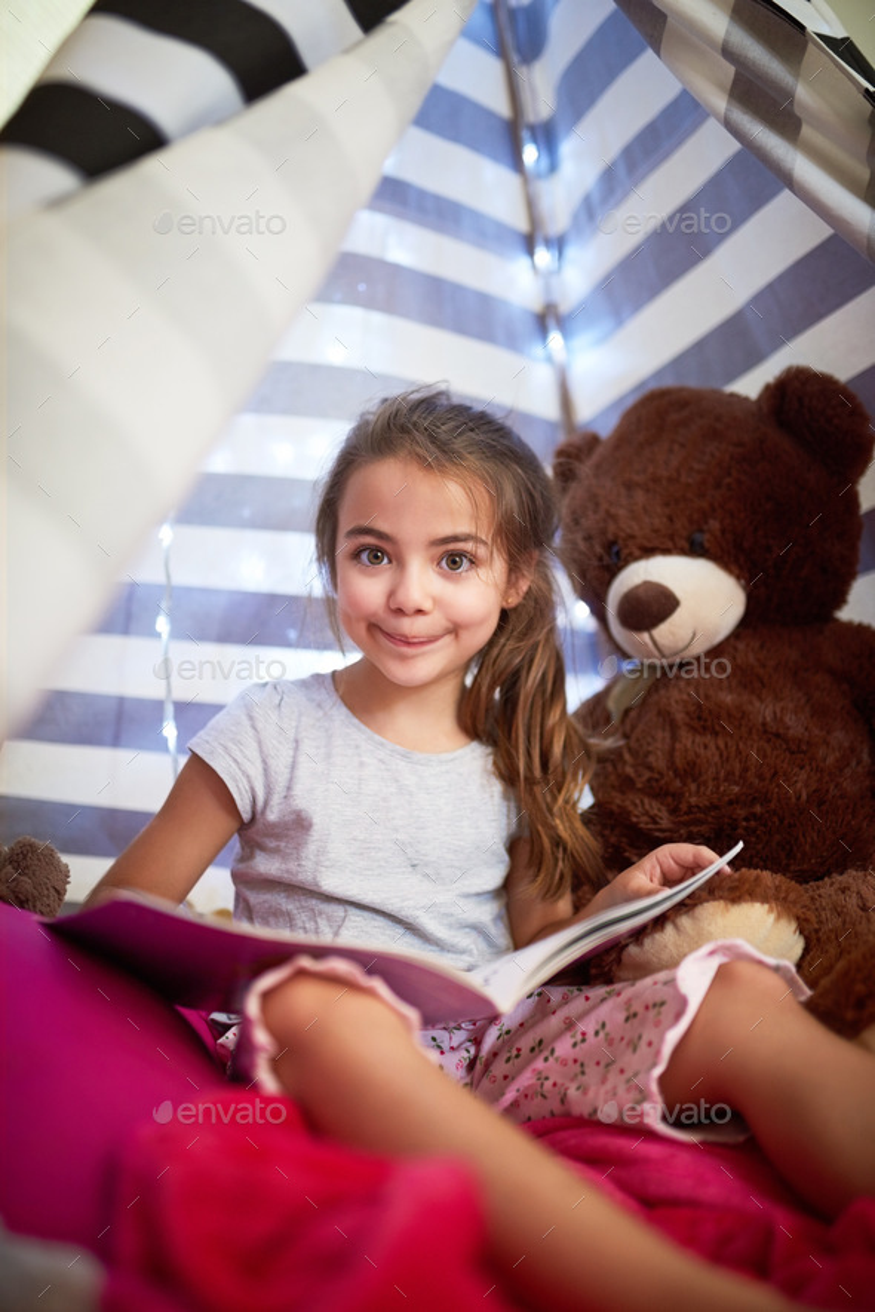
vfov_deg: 54.4
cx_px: 438
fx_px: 1275
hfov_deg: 37.9
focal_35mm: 35
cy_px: 656
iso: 320
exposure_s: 1/200
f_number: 1.4
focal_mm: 35
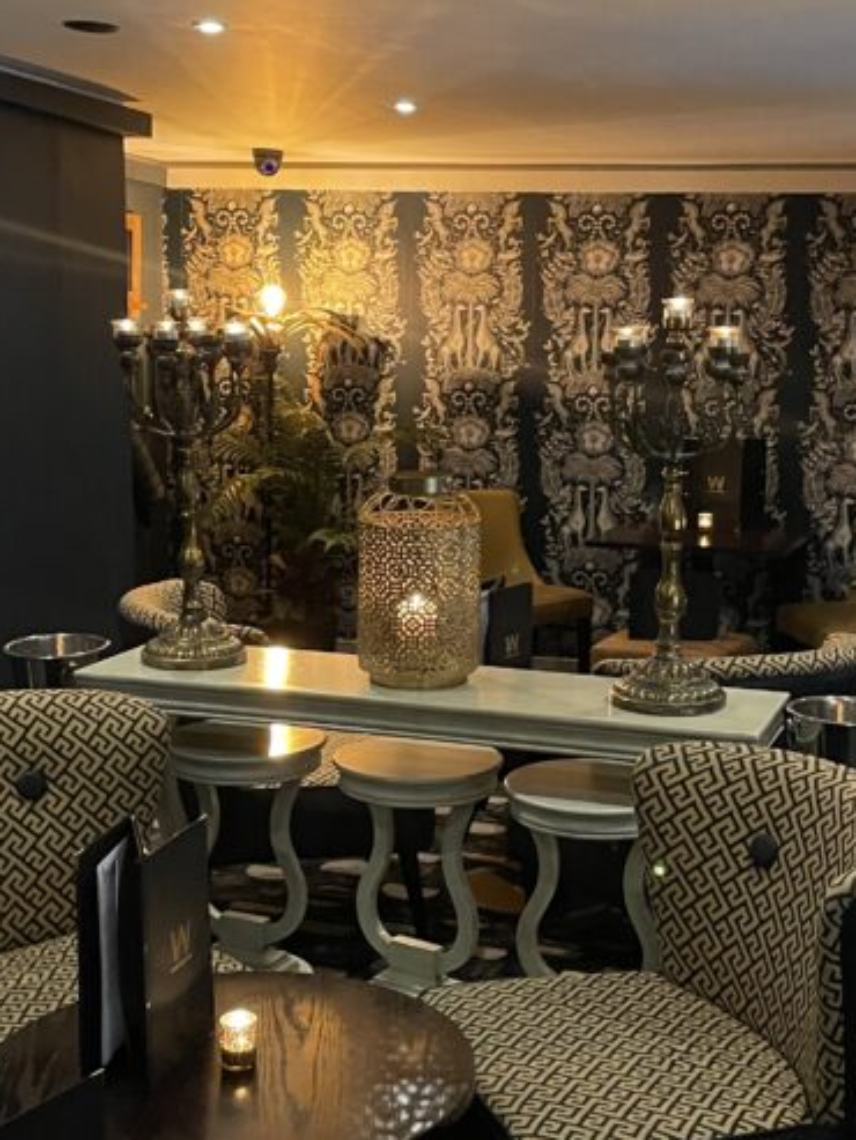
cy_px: 587
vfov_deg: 35.5
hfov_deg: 27.0
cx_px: 472
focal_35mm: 54
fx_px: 1780
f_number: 1.6
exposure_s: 1/25
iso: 800
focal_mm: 4.2
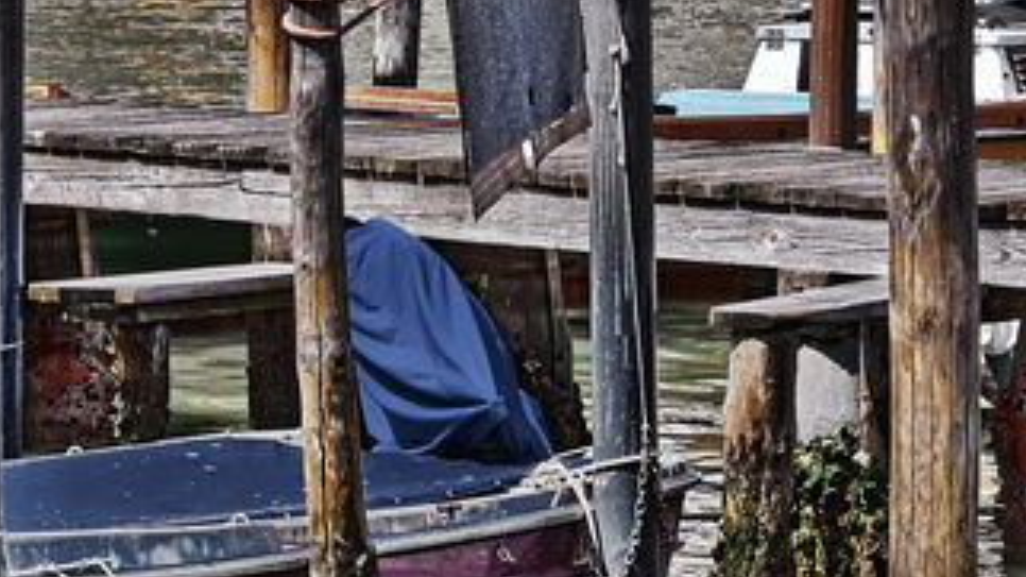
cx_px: -10
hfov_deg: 8.2
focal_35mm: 263
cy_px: -446
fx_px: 7154
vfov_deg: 4.6
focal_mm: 50
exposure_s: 1/200
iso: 100
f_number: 7.1
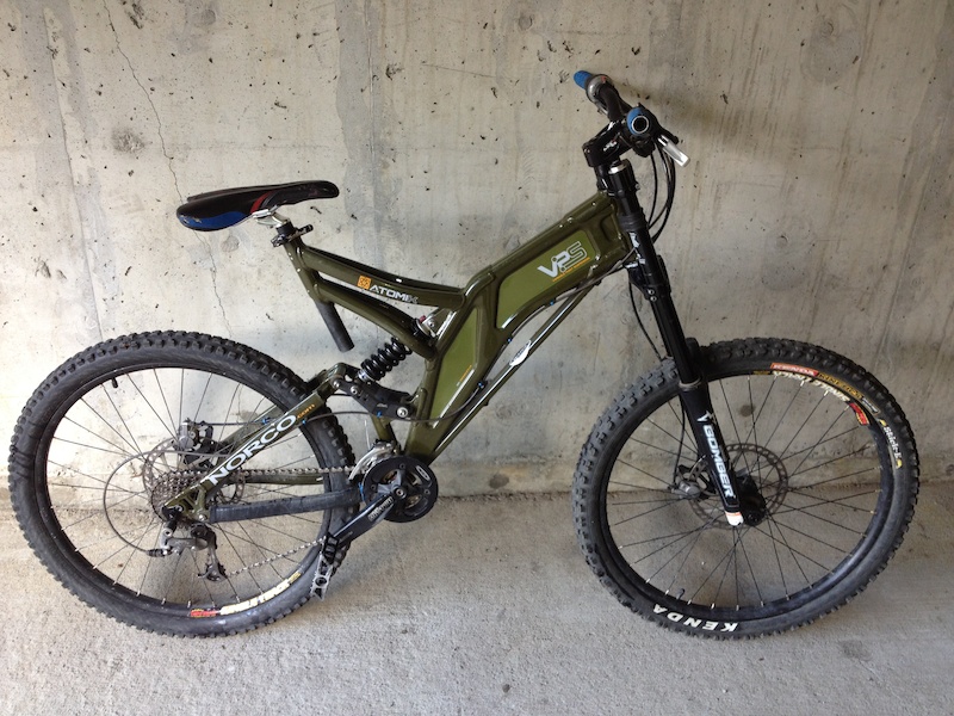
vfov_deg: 40.7
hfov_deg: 52.6
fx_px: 965
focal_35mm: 35
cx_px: 477
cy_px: 358
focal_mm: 4.28
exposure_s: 1/40
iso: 80
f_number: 2.4
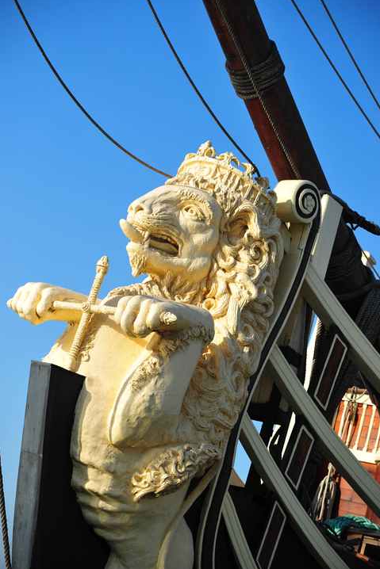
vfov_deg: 18.4
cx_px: 190
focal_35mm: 111
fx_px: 1757
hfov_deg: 12.3
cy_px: 284
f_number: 5.6
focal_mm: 110
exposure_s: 1/1000
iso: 250
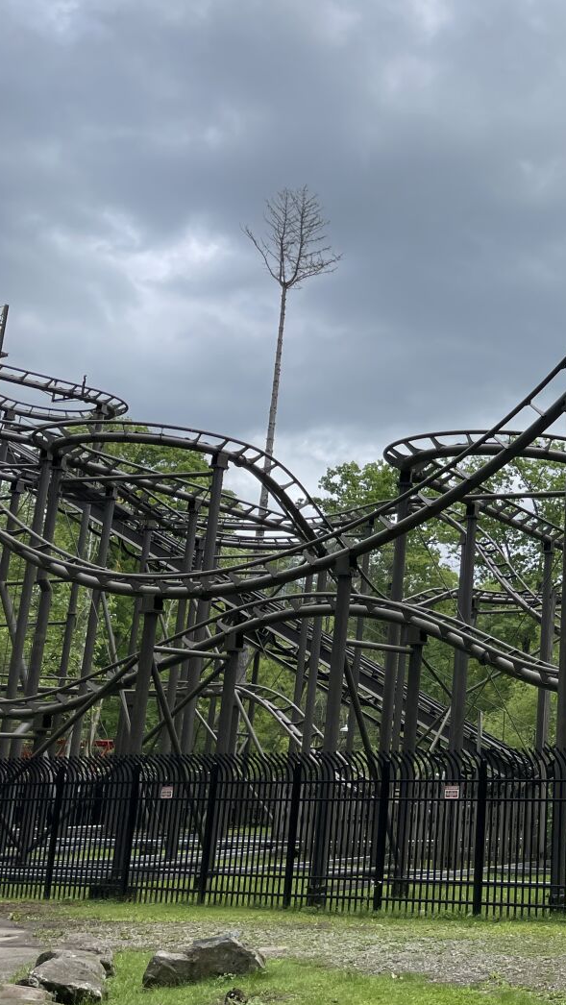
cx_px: 715
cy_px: 444
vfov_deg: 45.4
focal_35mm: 45
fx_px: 1200
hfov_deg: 23.7
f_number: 1.6
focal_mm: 4.2
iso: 32
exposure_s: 1/5291
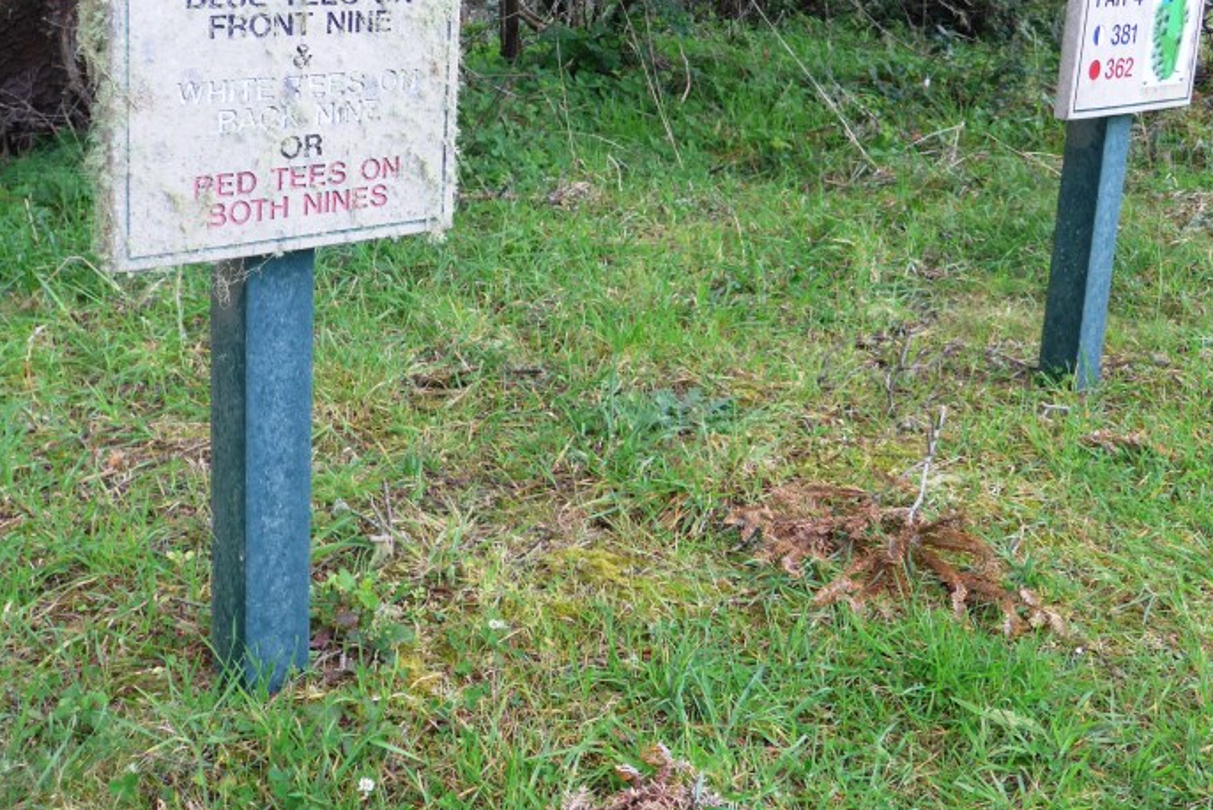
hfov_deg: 43.6
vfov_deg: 29.3
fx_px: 1517
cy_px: 182
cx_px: 640
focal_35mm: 45
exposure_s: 1/80
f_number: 2
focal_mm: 6
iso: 80
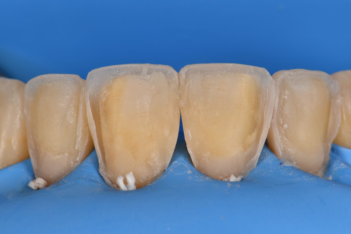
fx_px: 1228
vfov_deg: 10.9
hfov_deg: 16.3
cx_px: 176
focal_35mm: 126
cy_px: 117
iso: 200
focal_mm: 105
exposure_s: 1/160
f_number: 32
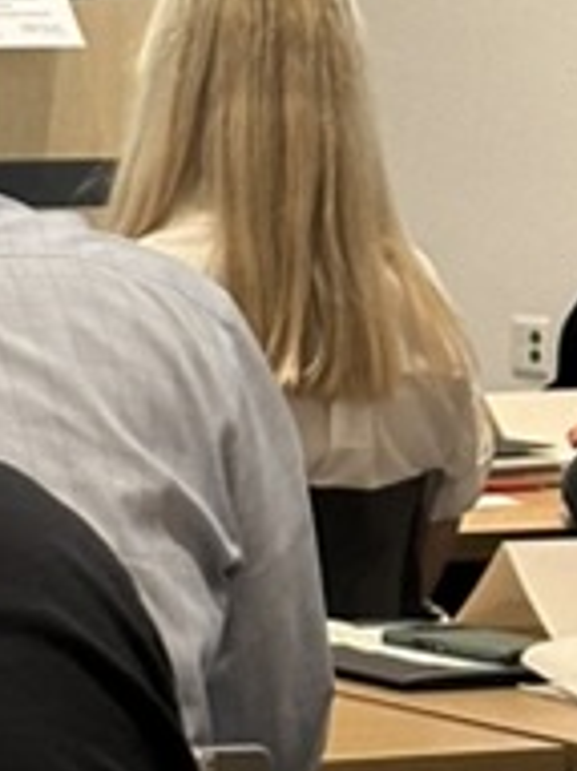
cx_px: -956
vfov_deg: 7.7
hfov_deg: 5.5
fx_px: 5718
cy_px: -4
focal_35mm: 257
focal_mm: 6.86
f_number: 1.78
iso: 250
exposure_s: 1/60
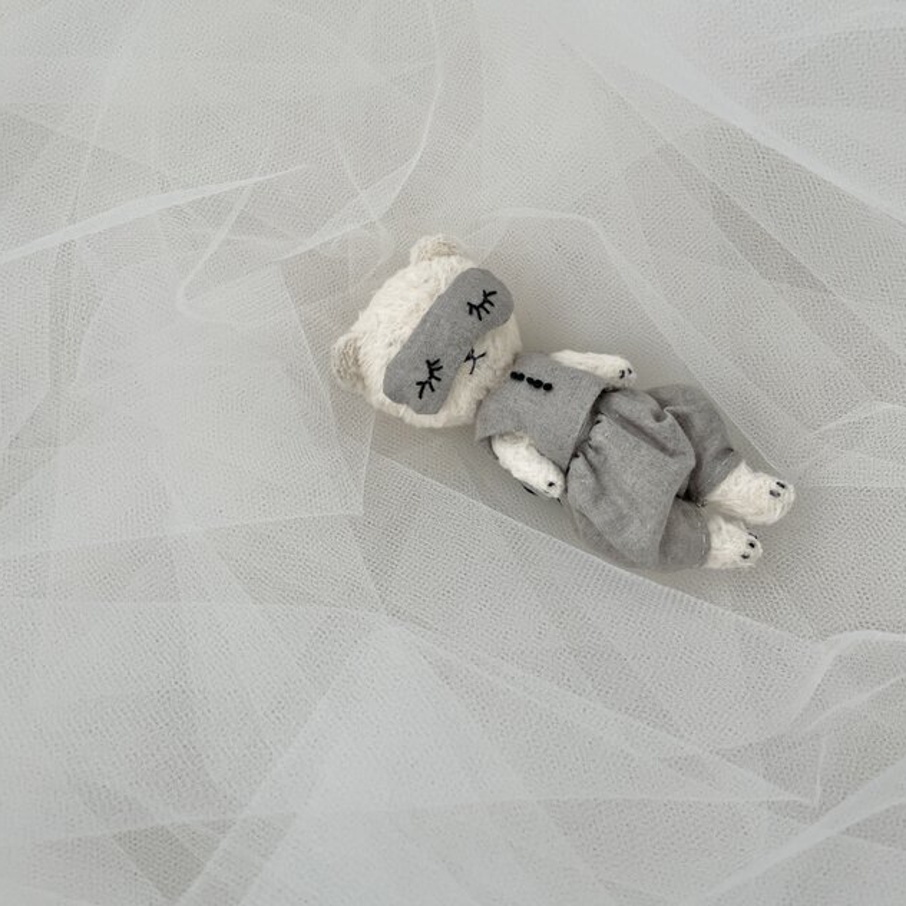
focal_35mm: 31
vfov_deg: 51.8
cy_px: 325
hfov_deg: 52.5
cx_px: 456
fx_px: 918
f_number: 1.6
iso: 80
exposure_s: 1/121
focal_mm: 4.2
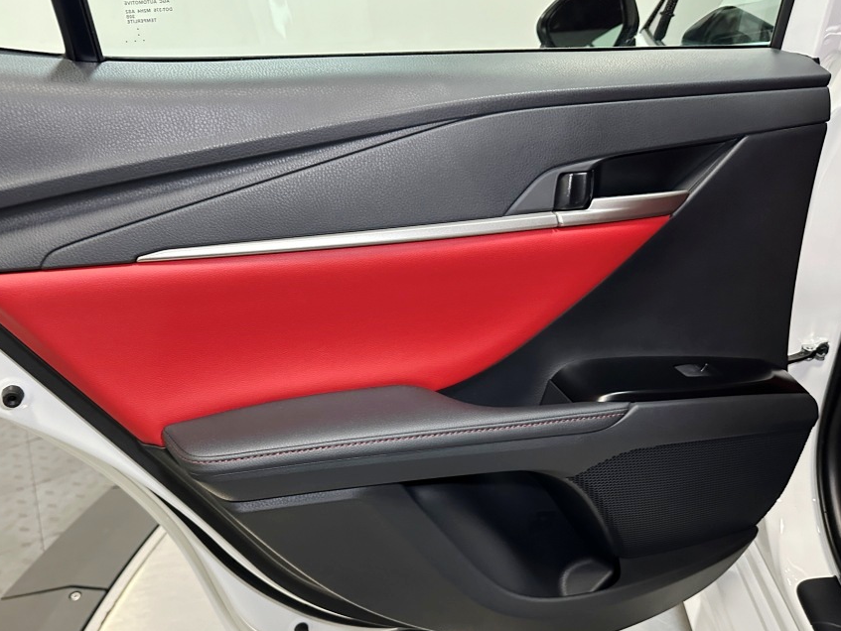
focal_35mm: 29
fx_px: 705
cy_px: 355
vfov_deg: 48.1
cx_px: 351
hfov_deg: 61.3
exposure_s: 1/60
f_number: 1.78
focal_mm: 6.86
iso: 640
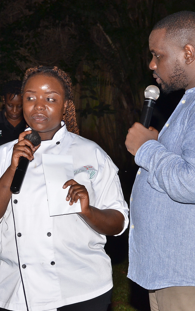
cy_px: 156
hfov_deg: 11.2
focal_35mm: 116
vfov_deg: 18.0
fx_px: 986
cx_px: 18
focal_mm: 50
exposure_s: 1/250
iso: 800
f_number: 8
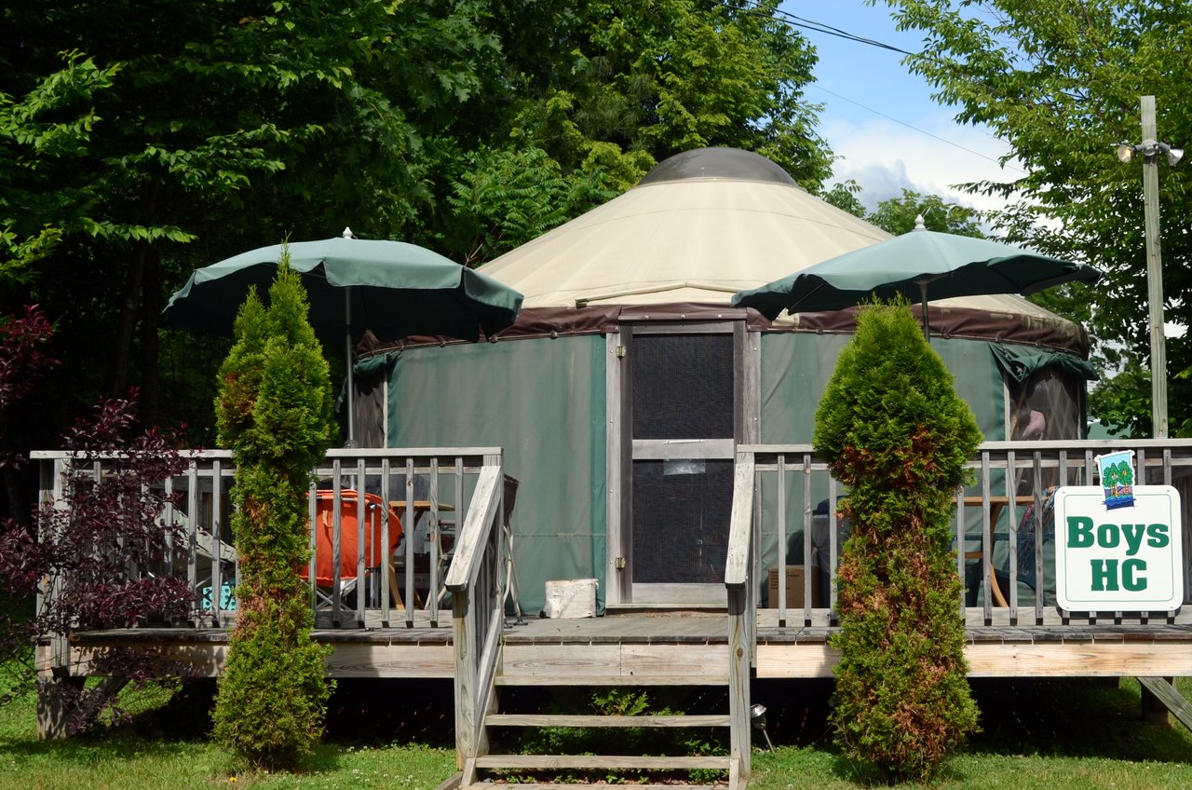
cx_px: 677
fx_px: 1983
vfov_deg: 22.5
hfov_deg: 33.4
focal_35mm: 60
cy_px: 397
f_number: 8
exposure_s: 1/750
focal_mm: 32
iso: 200
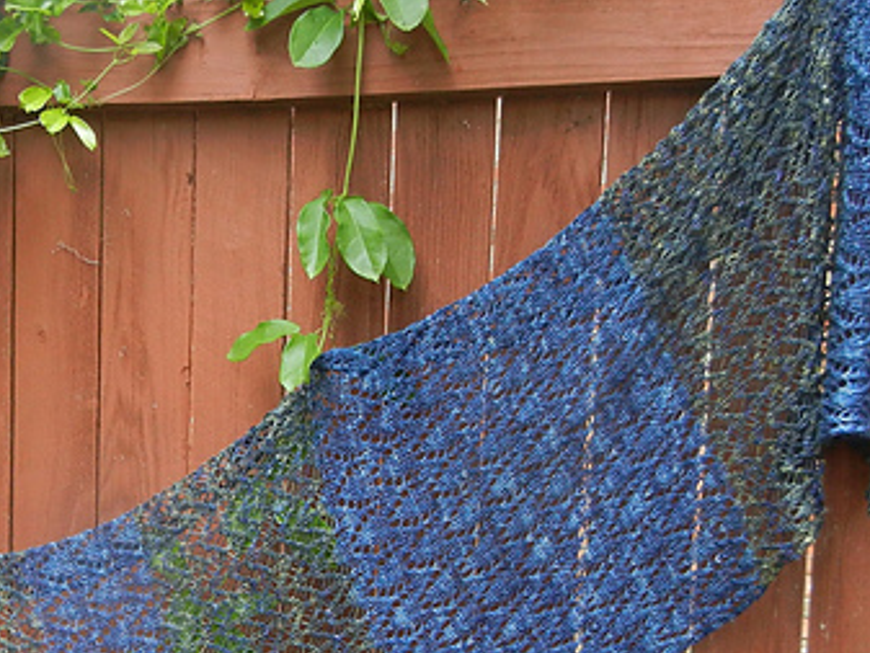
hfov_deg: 33.3
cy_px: 552
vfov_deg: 25.1
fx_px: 1433
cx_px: 250
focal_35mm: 57
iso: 275
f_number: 3.5
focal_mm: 5.4
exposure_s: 1/60
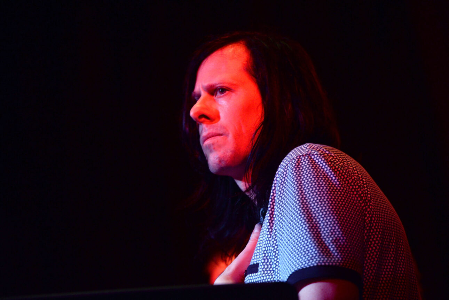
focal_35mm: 195
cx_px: 224
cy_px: 150
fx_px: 2433
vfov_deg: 7.0
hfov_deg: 10.5
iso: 2500
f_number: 5.6
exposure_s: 1/125
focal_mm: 195
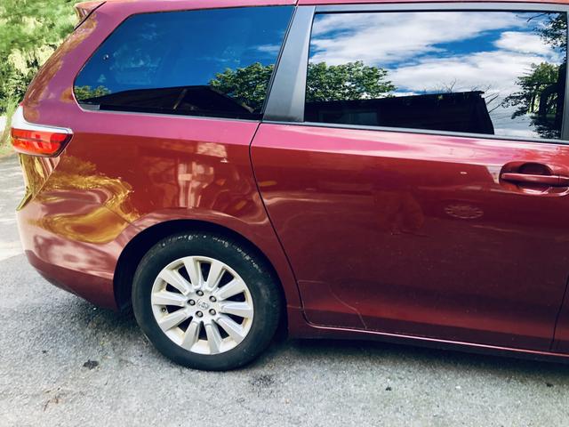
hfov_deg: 63.4
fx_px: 460
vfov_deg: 49.7
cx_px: 284
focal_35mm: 28
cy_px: 214
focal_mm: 3.99
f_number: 1.8
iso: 50
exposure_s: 1/120
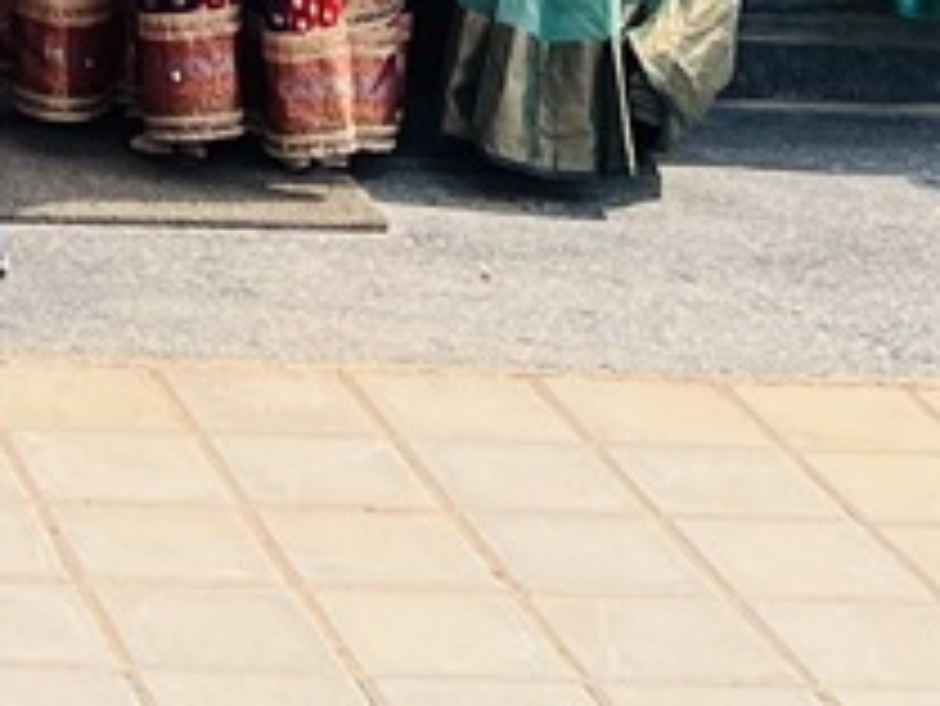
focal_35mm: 166
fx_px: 4510
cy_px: -1533
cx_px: -650
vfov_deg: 7.6
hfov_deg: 11.2
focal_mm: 5.7
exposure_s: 1/1645
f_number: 1.5
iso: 50
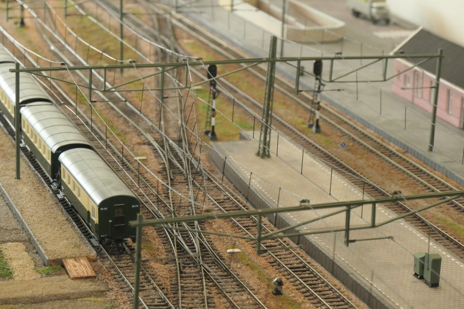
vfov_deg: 12.2
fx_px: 1443
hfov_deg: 18.3
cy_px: 154
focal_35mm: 112
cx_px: 232
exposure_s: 1/50
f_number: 6.3
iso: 1600
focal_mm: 41
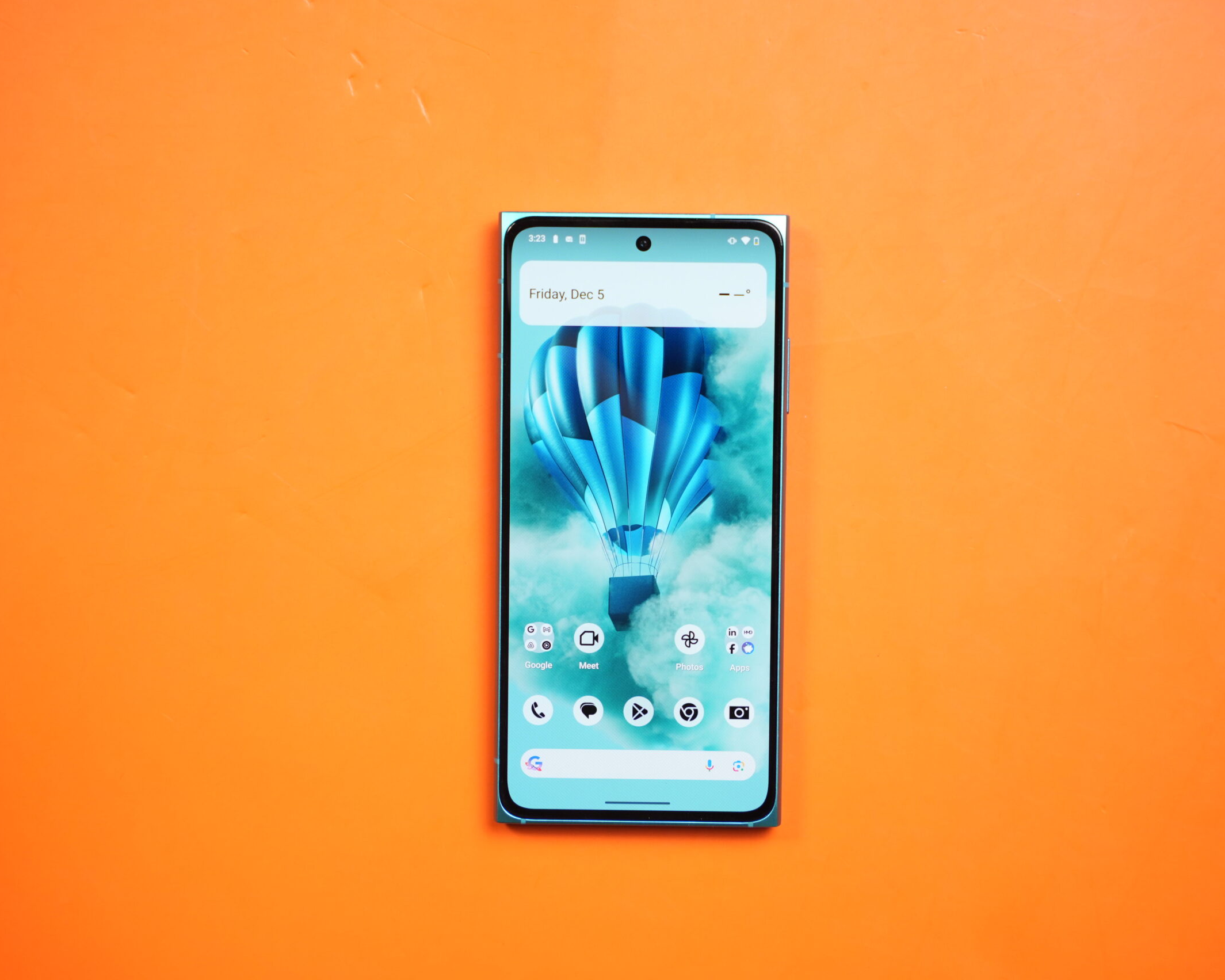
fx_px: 2864
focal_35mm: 79
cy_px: 491
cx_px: 667
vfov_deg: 19.4
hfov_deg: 24.1
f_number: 3.2
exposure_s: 1/125
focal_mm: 70
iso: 640
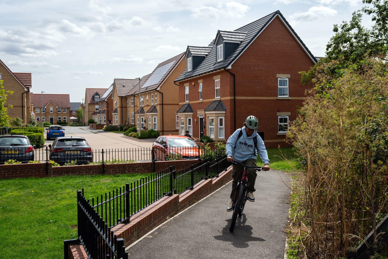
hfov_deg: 54.4
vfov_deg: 37.9
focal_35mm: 35
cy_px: 130
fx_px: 377
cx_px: 194
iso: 640
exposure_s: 1/3200
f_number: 5.6
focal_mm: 35
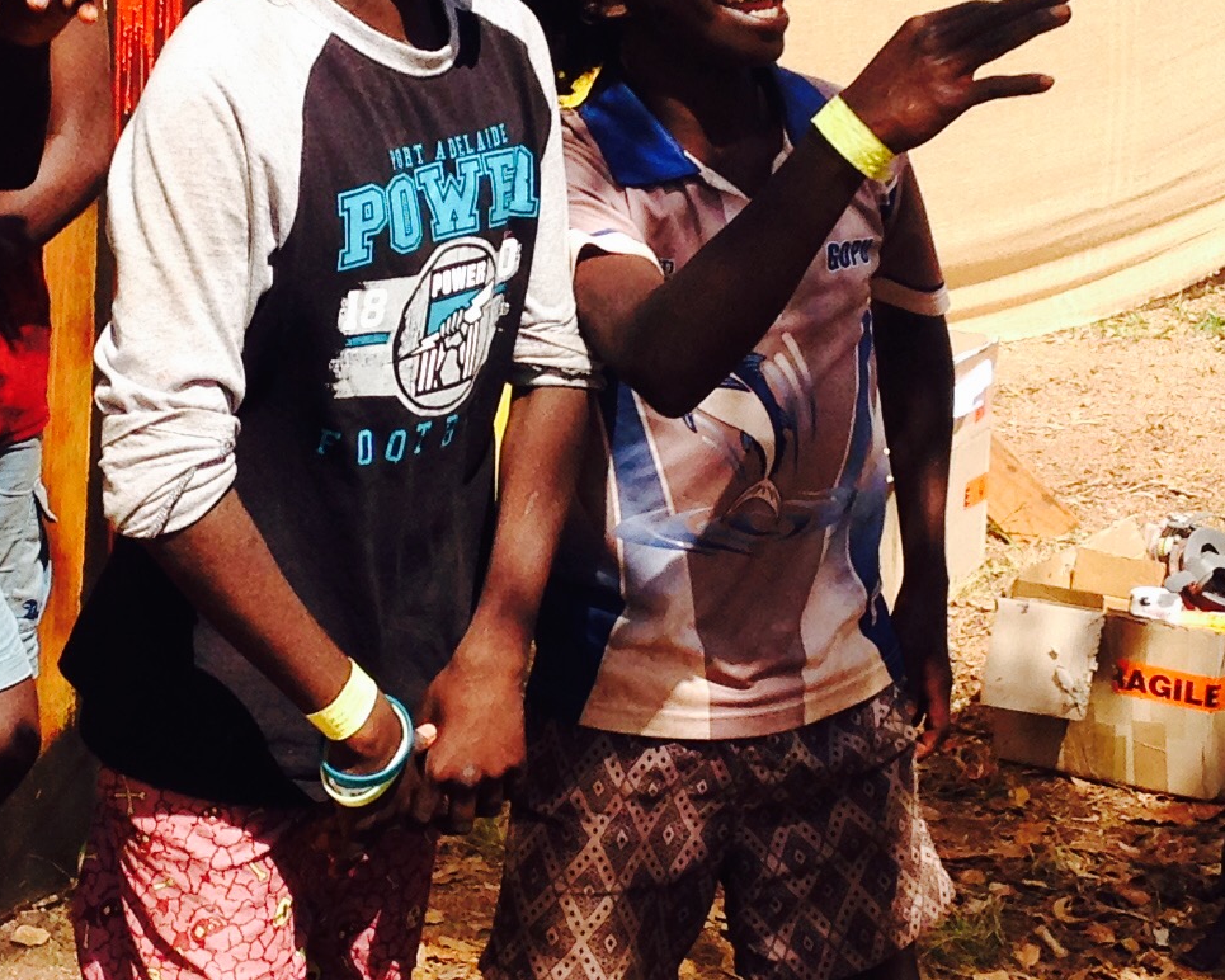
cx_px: 380
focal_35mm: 109
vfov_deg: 14.1
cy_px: 340
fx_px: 3952
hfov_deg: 17.6
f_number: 2.4
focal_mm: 4.12
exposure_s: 1/1232
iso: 50
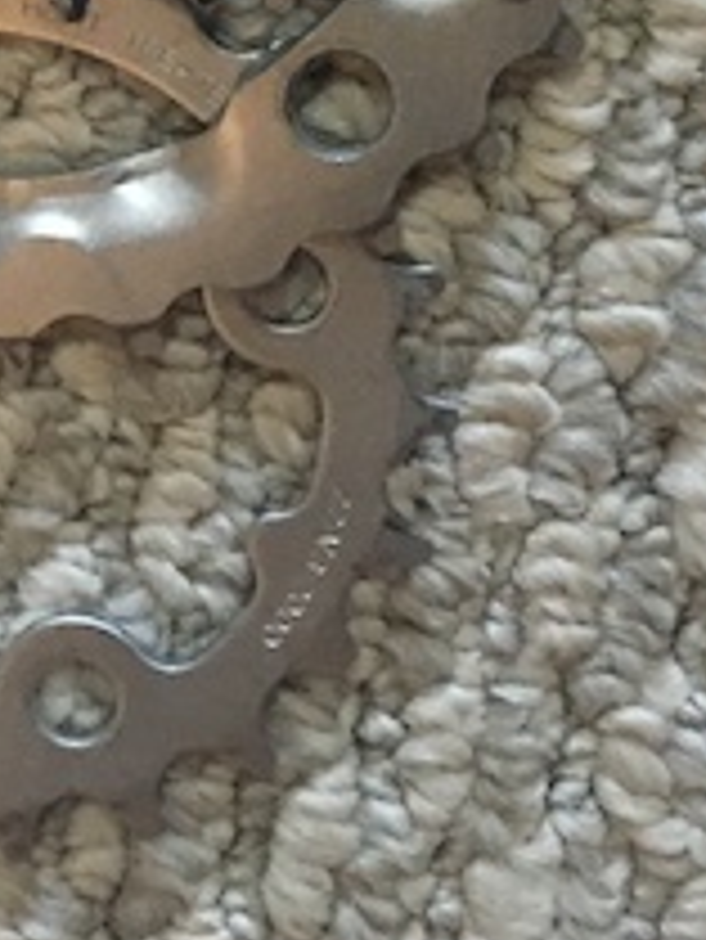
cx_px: 36
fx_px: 3015
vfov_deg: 15.4
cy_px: -715
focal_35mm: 111
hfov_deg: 13.2
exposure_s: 1/15
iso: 400
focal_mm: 4.15
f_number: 2.2
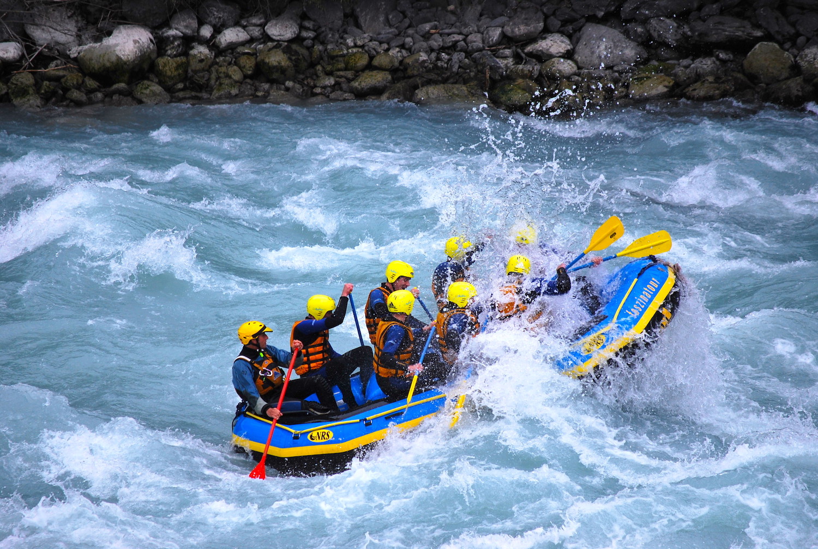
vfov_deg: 4.6
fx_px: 6831
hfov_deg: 6.9
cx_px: 409
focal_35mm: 300
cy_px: 274
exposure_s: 1/1000
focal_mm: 200
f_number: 5.6
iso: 200
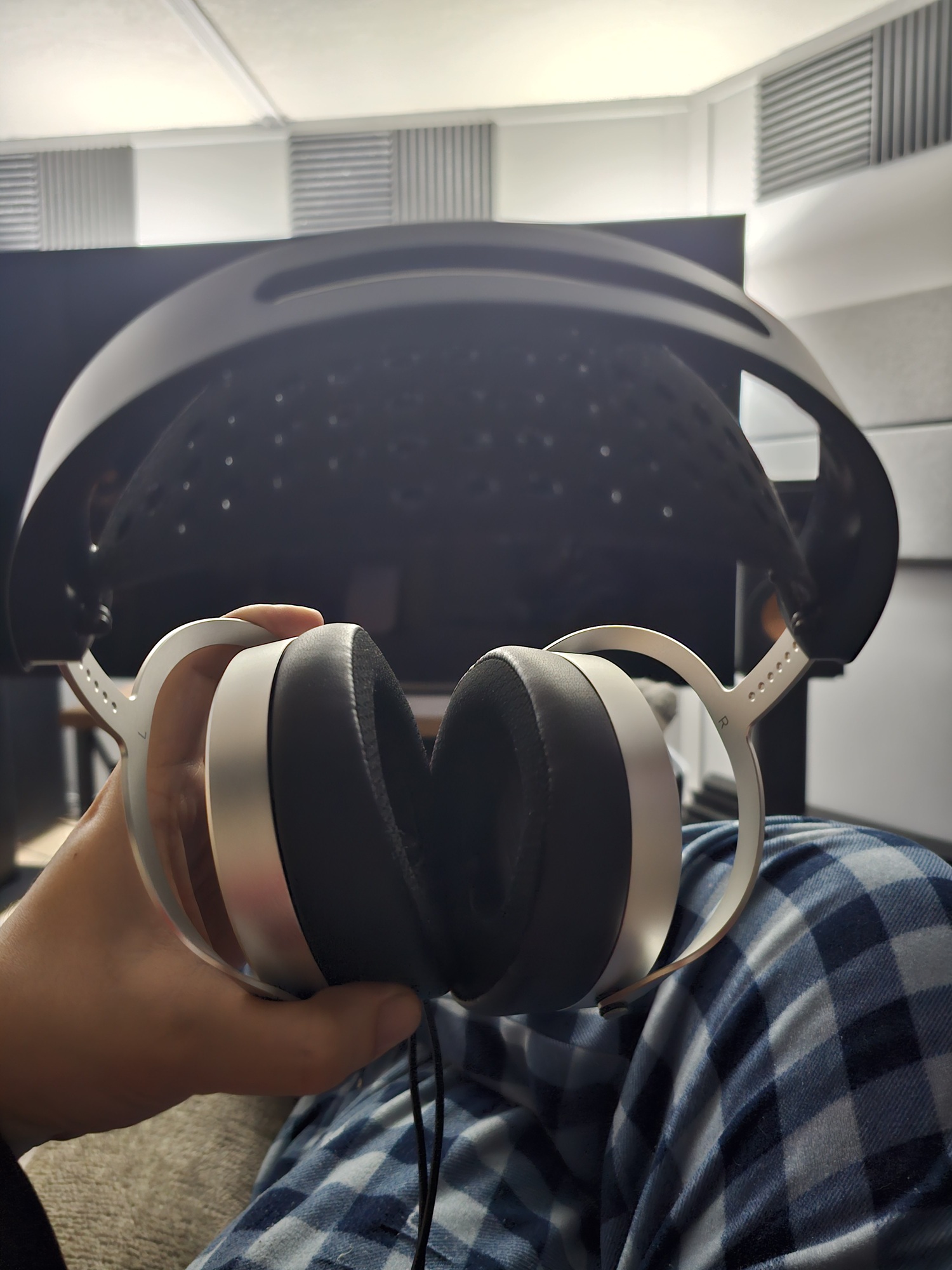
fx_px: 843
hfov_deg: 58.9
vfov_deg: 73.9
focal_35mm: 23
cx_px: 476
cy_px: 635
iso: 1000
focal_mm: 6.3
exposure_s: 1/15
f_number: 1.7
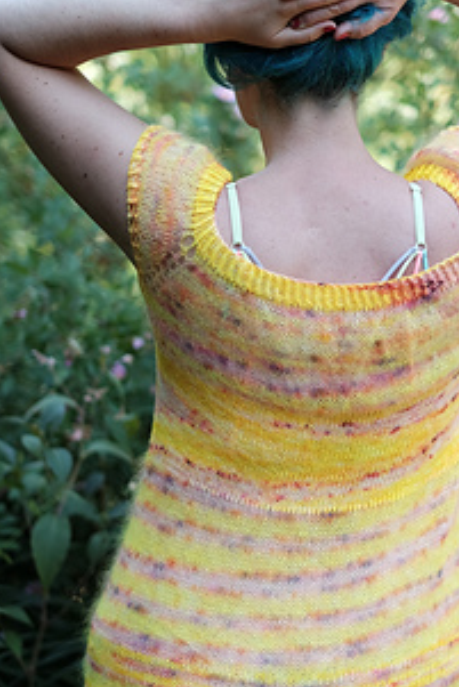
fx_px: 1681
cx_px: 259
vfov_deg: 23.1
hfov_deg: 15.5
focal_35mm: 88
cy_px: 315
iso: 200
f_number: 1.4
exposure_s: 1/1250
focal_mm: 35
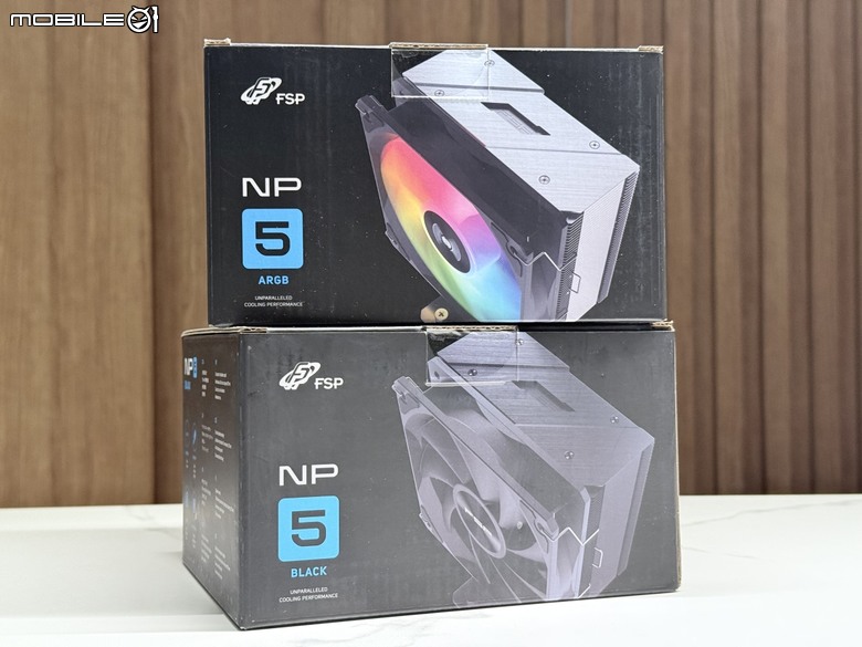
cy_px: 324
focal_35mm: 48
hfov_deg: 39.7
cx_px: 431
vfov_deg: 30.3
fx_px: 1195
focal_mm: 6.76
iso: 250
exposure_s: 1/40
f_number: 1.78
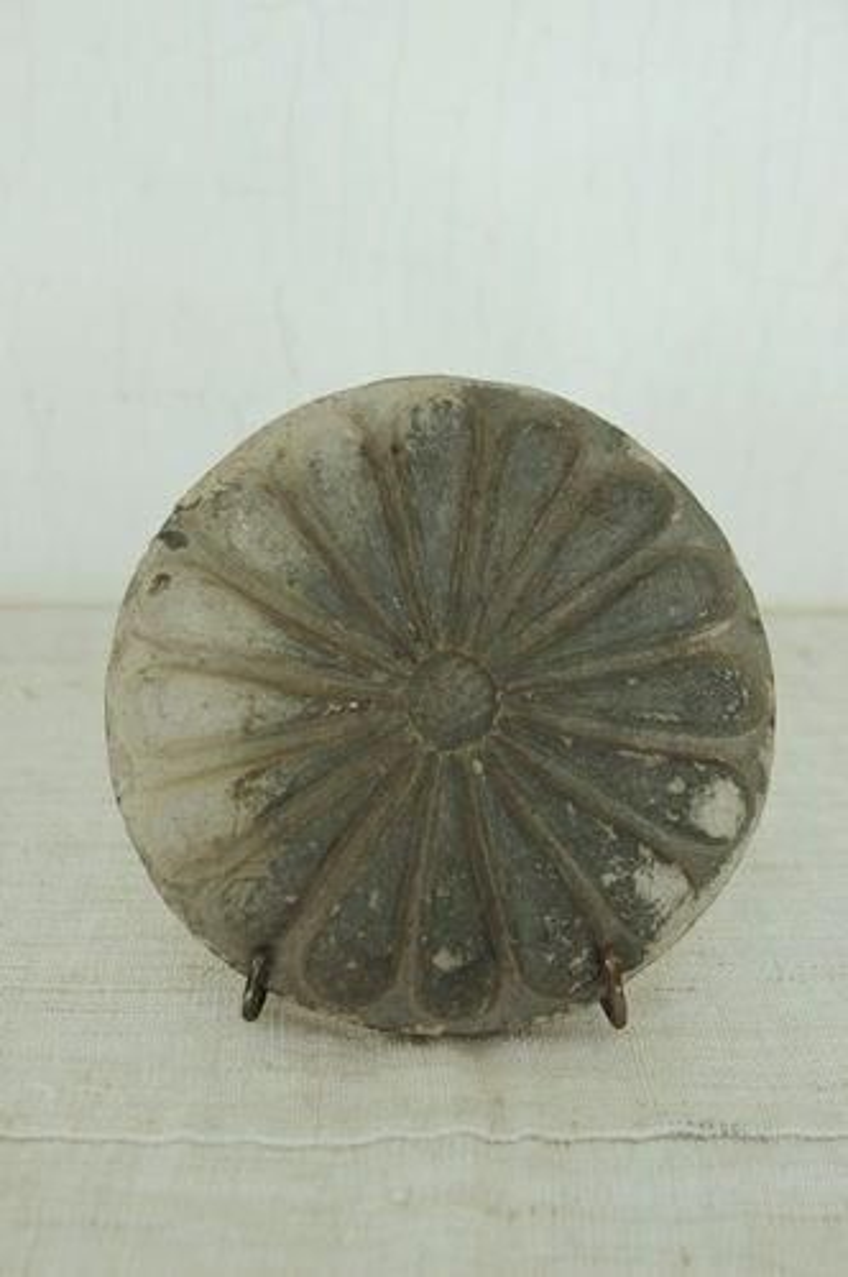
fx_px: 2657
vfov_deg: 27.0
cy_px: 638
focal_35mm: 75
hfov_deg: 18.1
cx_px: 424
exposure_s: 1/2
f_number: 4.5
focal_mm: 50
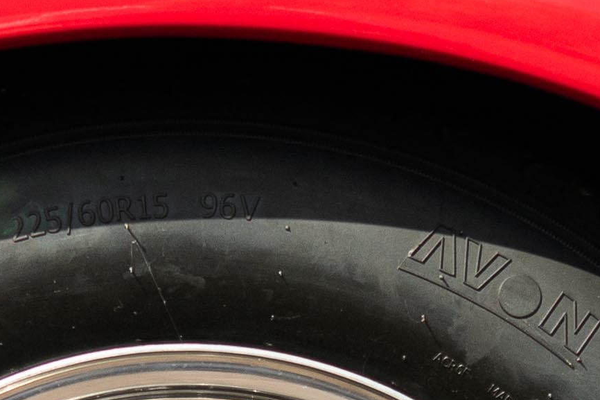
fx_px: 4082
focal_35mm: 245
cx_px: 202
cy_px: 690
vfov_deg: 5.5
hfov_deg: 8.4
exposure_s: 1/1250
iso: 250
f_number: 2.8
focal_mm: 50
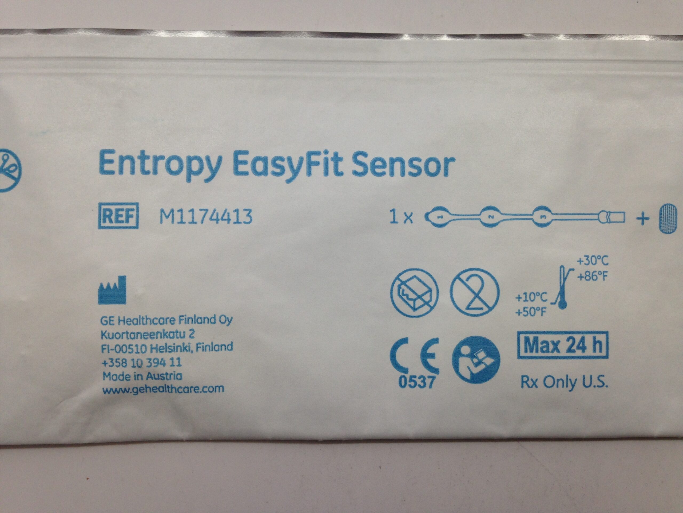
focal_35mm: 33
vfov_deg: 42.9
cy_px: 256
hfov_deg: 55.4
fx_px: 651
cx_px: 342
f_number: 2.4
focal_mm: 4.12
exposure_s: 1/60
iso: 50
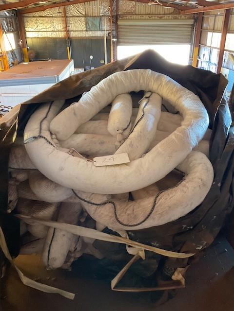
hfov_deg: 48.2
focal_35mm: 29
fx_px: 261
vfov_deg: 61.7
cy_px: 156
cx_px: 117
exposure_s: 1/33
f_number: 1.8
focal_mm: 3
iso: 250
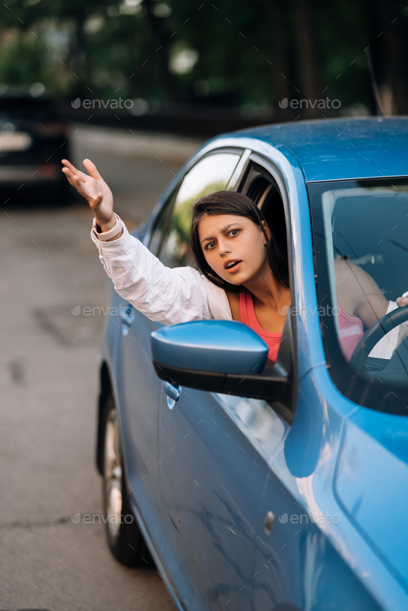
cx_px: 204
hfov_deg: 16.1
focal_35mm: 85
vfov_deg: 23.9
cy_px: 306
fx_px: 1443
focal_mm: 85
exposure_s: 1/800
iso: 250
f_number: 2
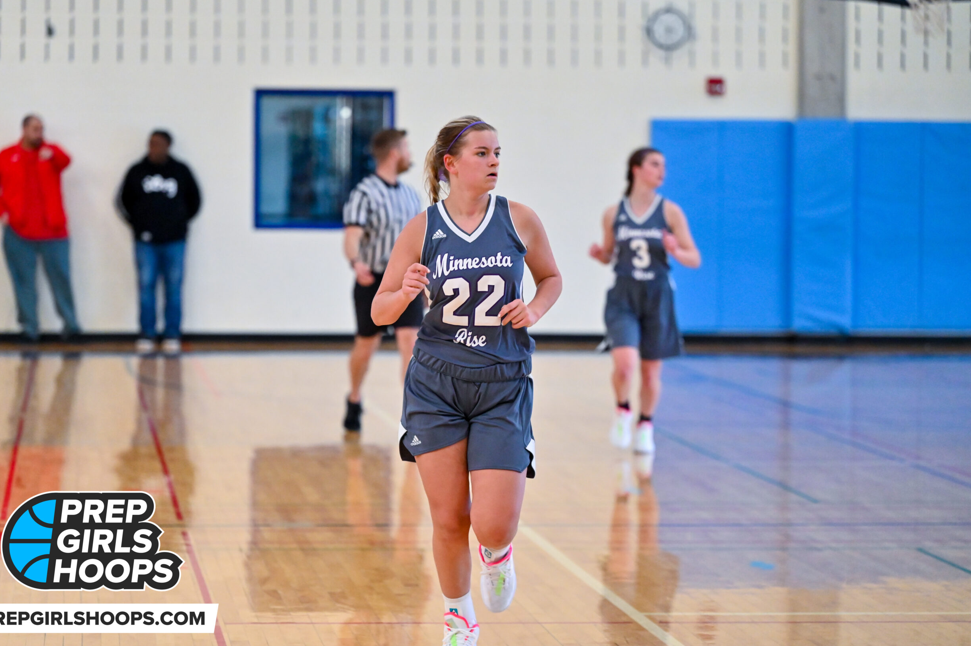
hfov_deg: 16.3
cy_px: 319
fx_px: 3396
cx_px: 468
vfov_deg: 10.9
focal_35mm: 126
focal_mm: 120
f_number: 2.8
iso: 5000
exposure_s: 1/1000
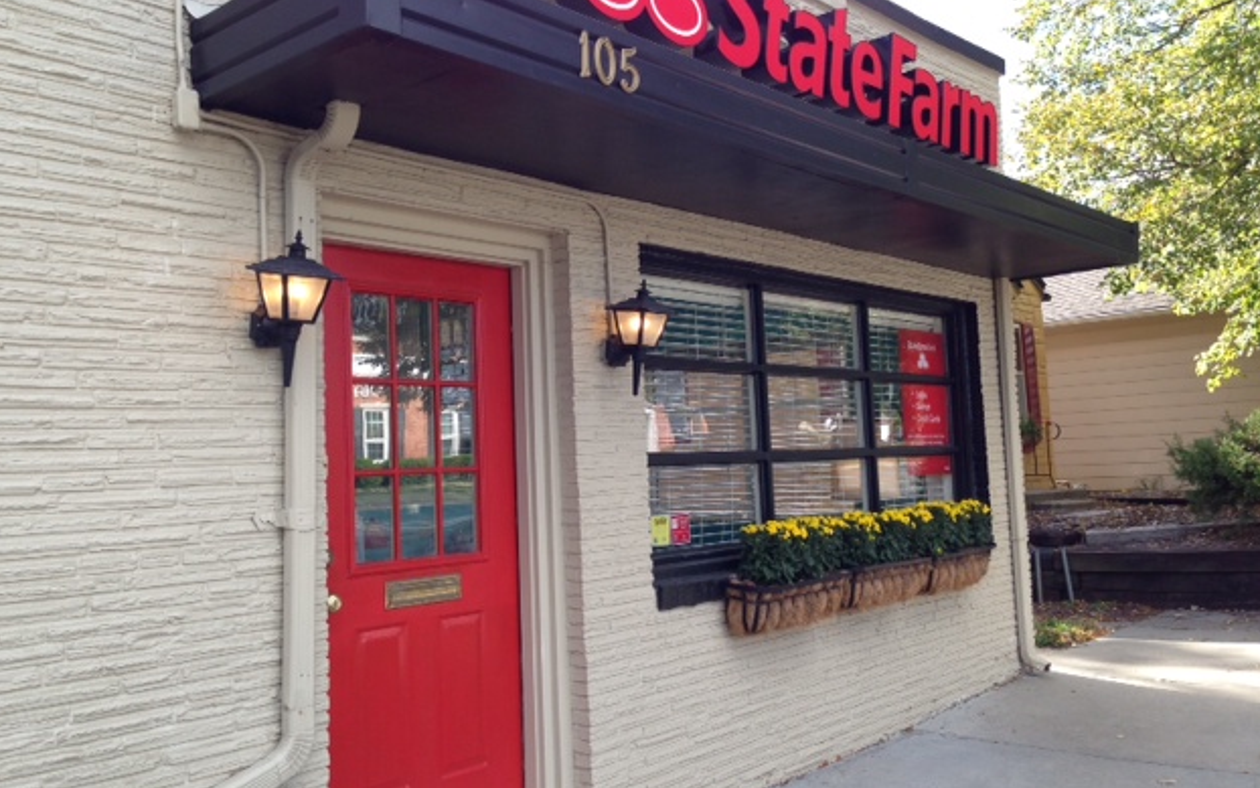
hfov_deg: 54.0
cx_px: 614
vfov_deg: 35.3
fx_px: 1236
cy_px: 387
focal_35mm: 36
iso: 50
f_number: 2.4
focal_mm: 4.13
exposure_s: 1/287
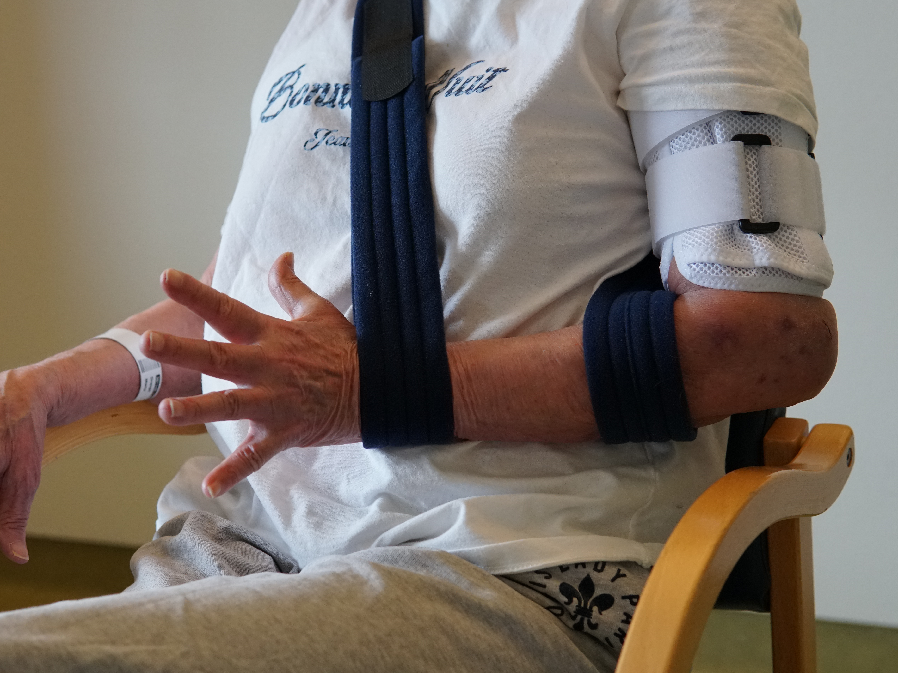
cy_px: 345
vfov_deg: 26.1
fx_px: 1453
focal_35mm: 56
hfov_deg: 34.3
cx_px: 374
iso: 1600
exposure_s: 1/160
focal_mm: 30
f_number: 3.2
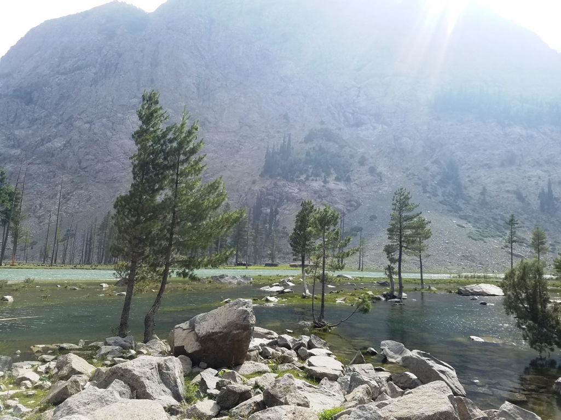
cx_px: 280
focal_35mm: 26
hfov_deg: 67.3
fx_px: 421
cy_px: 210
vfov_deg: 53.0
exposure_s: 1/1792
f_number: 1.7
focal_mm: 4.2
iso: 50
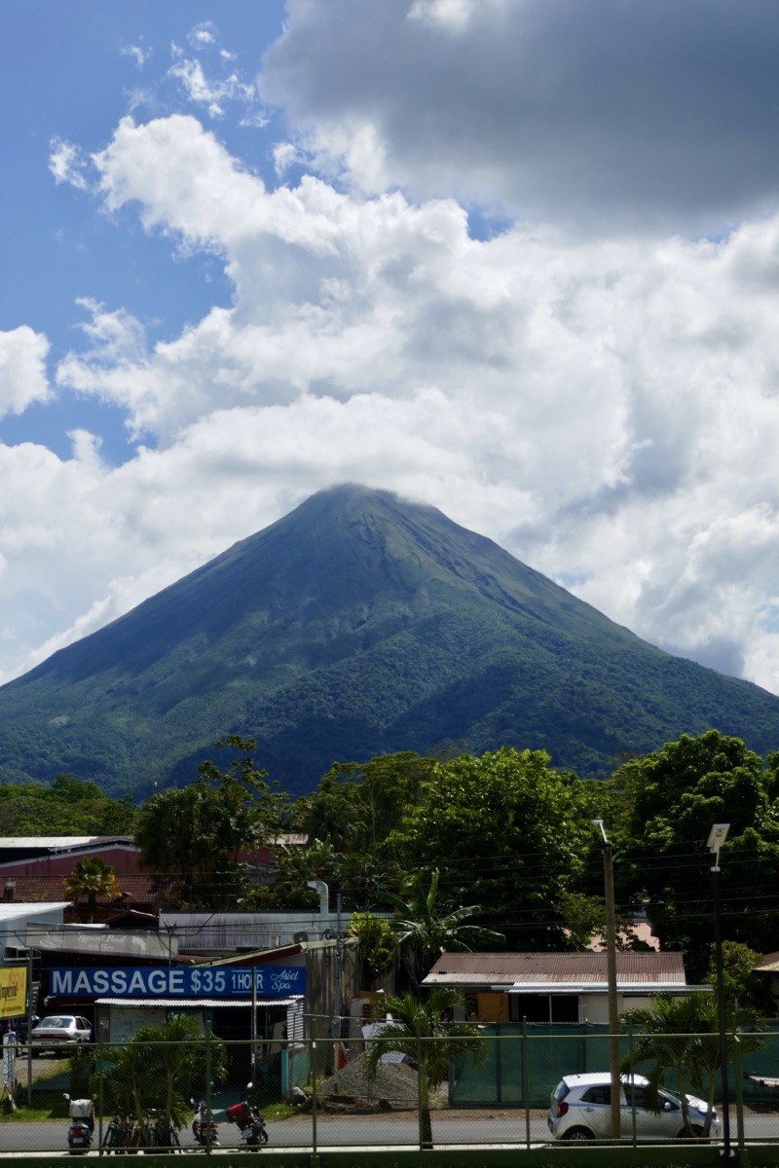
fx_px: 2175
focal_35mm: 67
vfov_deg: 30.1
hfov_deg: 20.3
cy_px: 584
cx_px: 390
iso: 125
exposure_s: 1/1600
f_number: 4.5
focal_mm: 24.3
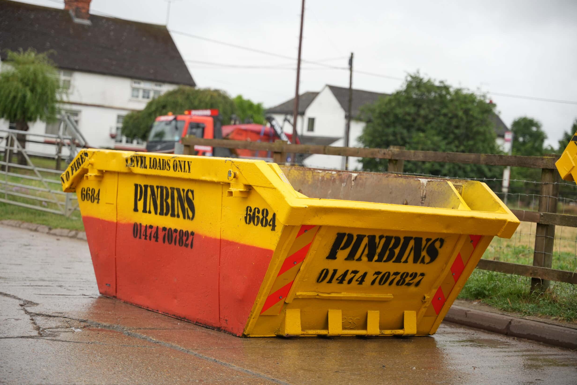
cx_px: 277
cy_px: 192
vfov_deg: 18.7
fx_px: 1170
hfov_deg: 27.7
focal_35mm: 73
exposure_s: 1/800
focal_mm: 70
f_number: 2.8
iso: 320
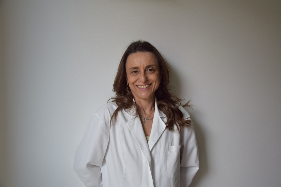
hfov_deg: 53.1
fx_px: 281
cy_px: 94
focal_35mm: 36
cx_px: 140
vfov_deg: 36.9
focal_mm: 24
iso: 200
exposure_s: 1/125
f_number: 3.8
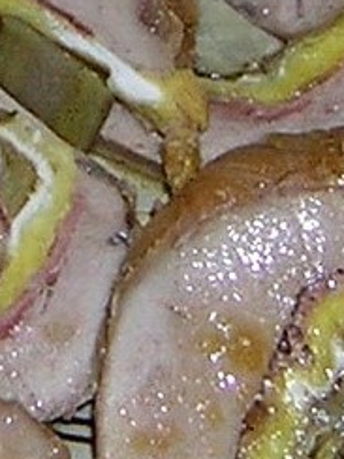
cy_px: 70
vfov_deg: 16.5
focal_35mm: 118
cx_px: 105
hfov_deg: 12.5
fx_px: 1564
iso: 50
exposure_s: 1/60.1
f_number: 2.6
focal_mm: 4.7
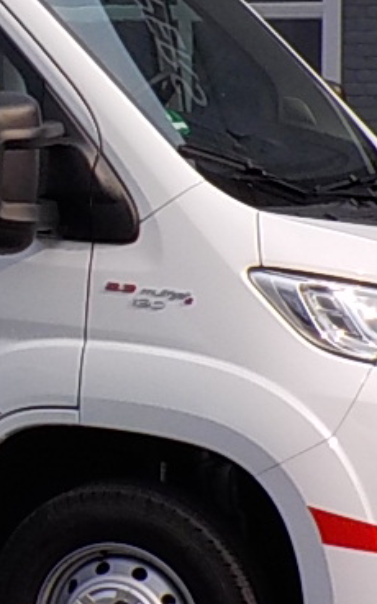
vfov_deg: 15.0
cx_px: -241
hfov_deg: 9.2
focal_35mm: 138
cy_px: 52
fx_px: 2273
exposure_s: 1/1000
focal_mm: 4.1
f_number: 3.3
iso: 125
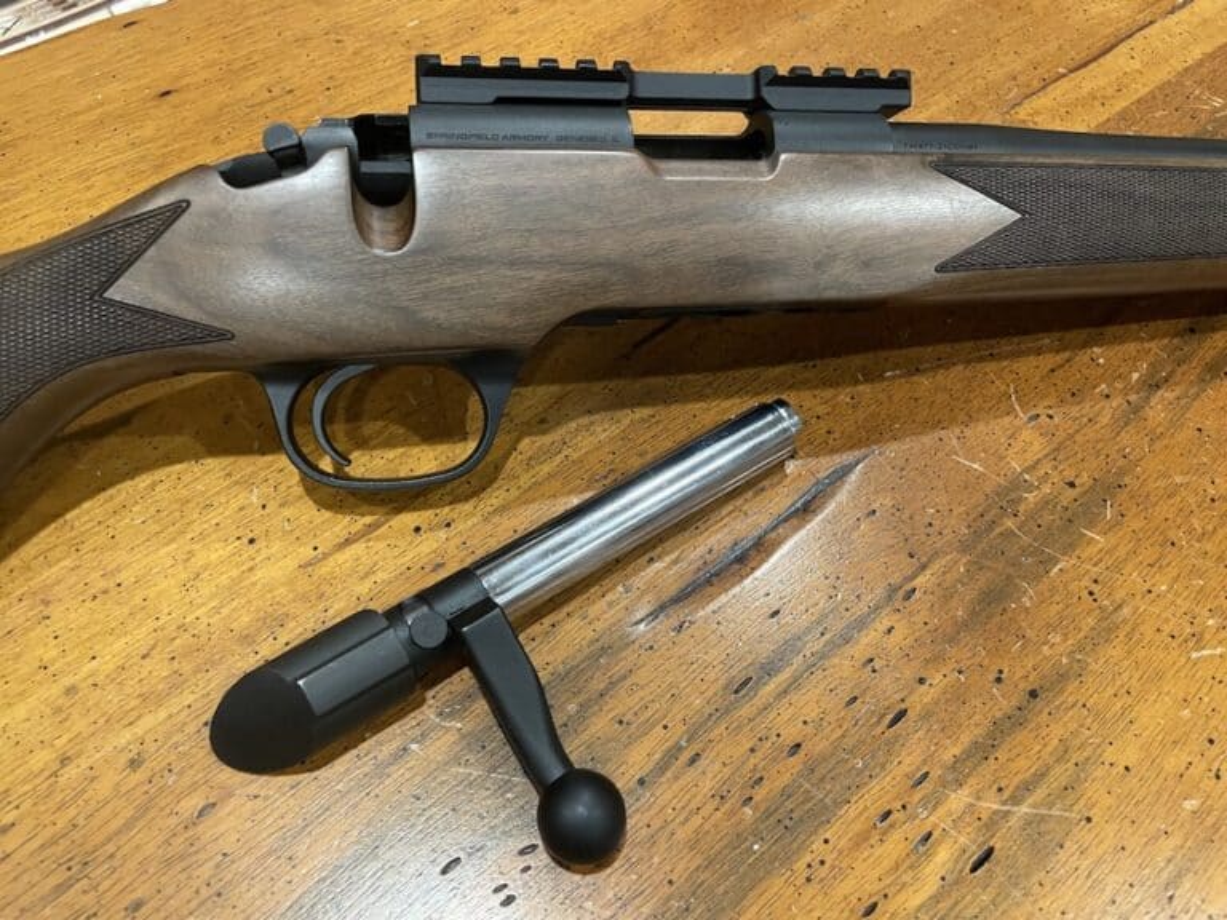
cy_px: 460
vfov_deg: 53.1
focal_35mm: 26
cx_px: 614
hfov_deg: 67.3
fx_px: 922
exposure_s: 1/60
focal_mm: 4.2
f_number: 1.6
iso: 500
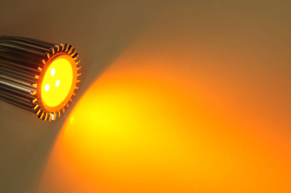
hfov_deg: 38.9
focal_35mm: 51
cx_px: 146
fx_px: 412
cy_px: 96
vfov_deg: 26.4
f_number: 32
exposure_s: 1/1.3
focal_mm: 34
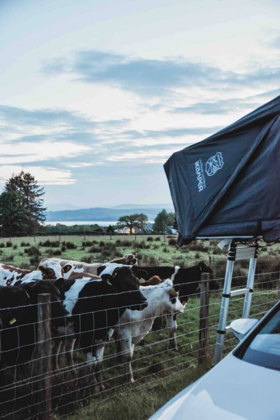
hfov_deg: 34.2
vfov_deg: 49.5
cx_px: 140
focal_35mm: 39
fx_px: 455
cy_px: 210
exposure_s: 1/100
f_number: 3.2
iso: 2000
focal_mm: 26
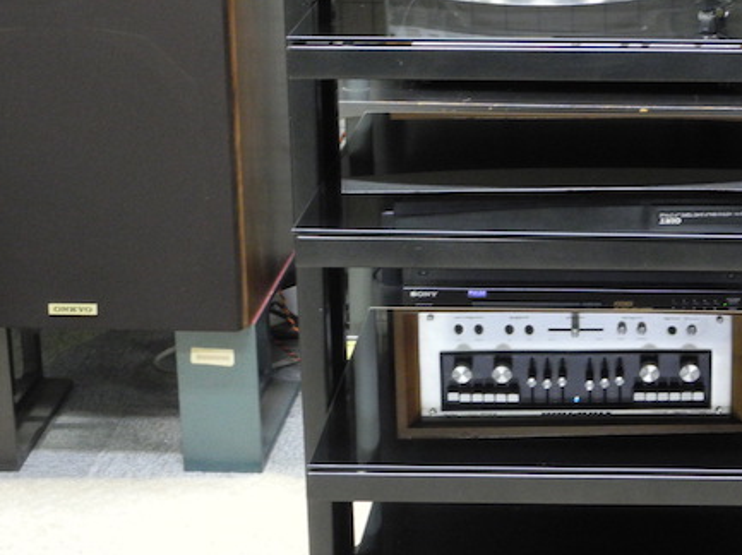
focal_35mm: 91
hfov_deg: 21.3
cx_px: 603
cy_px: 267
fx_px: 1949
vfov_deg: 16.2
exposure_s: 1/11.1
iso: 400
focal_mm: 8.8
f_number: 3.2
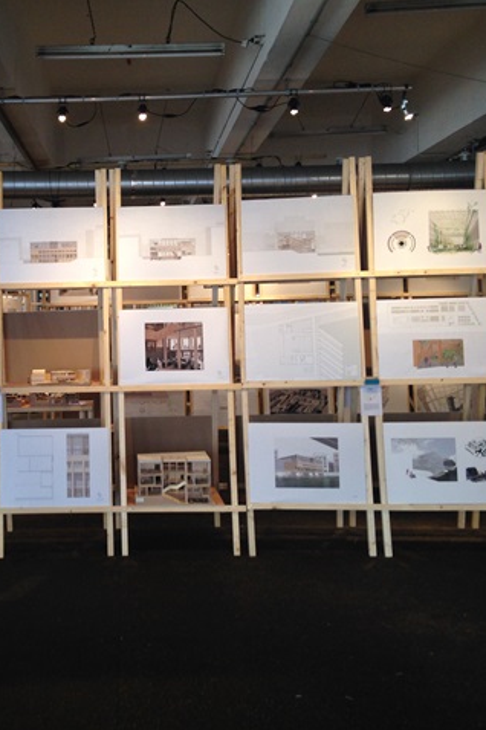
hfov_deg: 28.5
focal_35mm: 46
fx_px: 933
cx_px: 89
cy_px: 365
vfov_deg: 42.8
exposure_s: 1/20
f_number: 2.4
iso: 80
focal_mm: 4.12
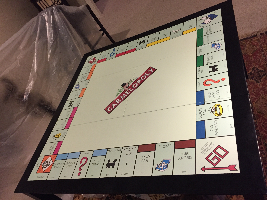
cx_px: 134
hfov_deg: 61.7
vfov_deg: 48.2
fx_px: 224
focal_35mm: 29
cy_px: 100
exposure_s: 1/30
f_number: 2.2
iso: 160
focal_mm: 4.15
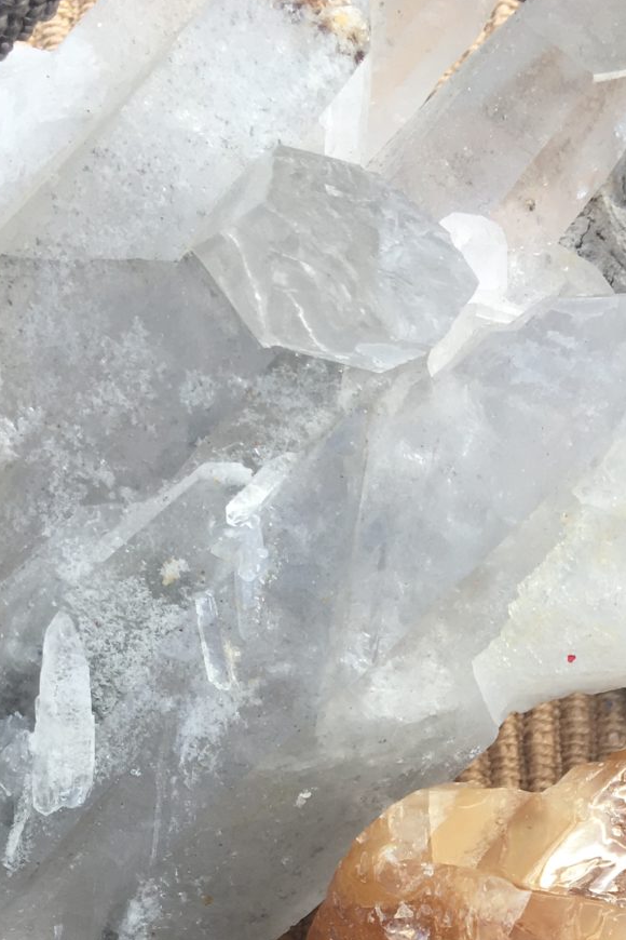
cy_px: 1047
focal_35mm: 71
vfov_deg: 26.2
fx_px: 1852
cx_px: 559
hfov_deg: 18.9
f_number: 2.2
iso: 25
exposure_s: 1/189
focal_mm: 4.15
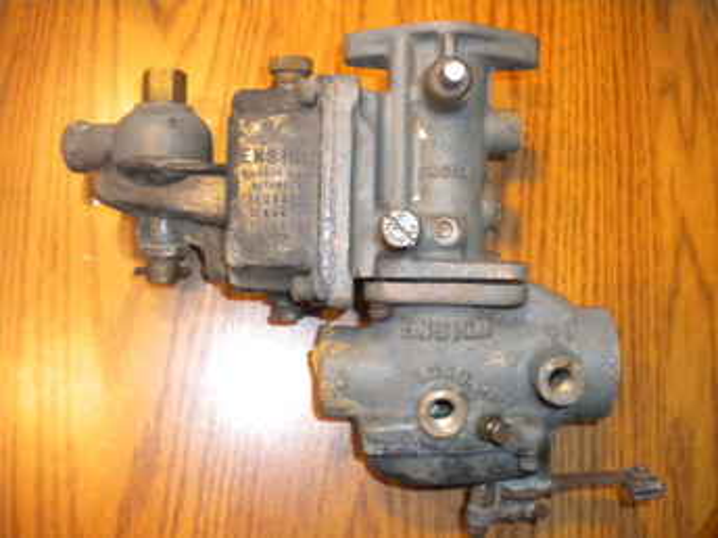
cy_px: 269
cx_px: 359
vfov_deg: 40.7
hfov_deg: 52.6
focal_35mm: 35
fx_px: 726
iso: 400
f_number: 3.1
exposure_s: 1/30
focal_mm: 6.3
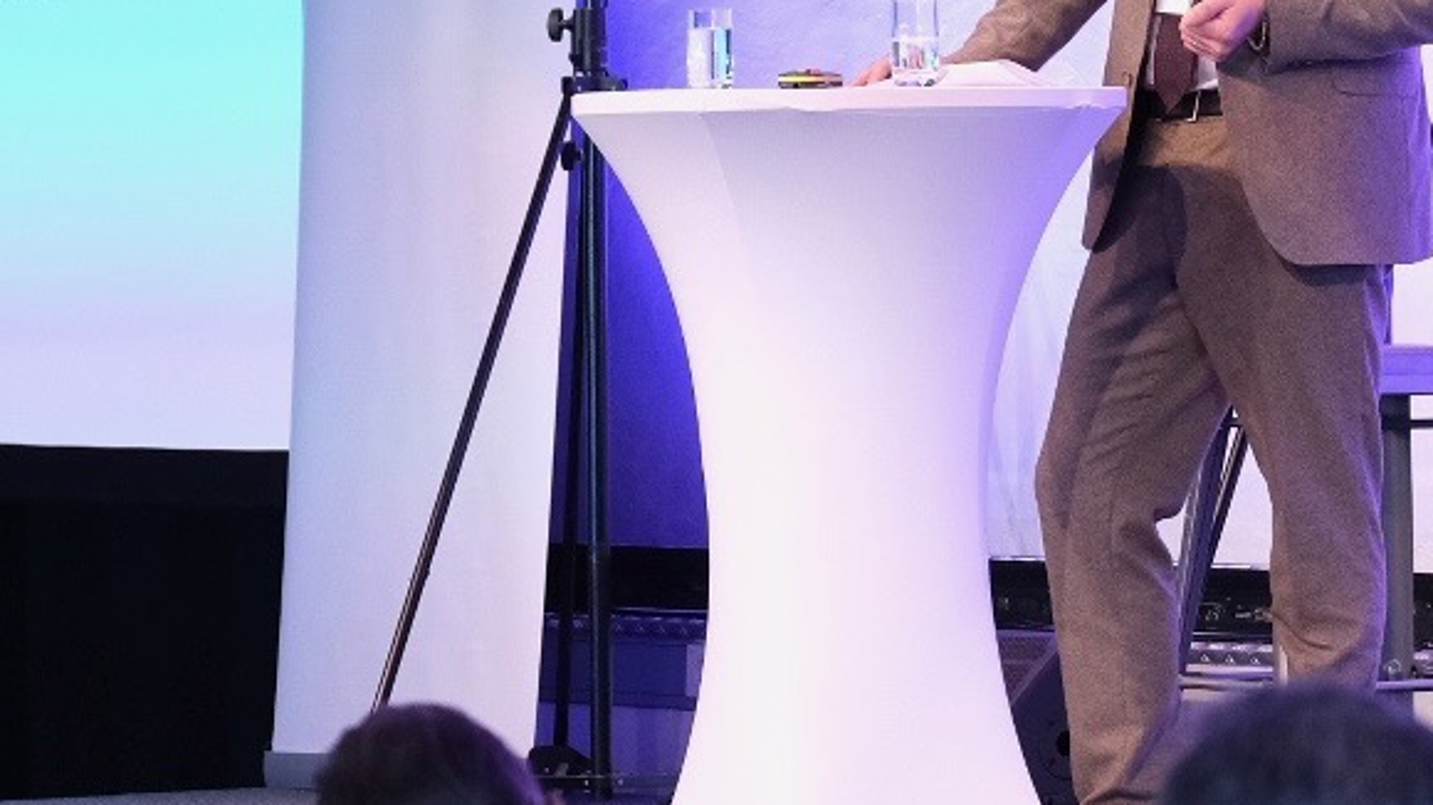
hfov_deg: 7.3
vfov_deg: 4.1
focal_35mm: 295
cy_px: -151
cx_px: 919
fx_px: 11207
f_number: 2.8
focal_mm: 61
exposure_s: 1/250
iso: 1600
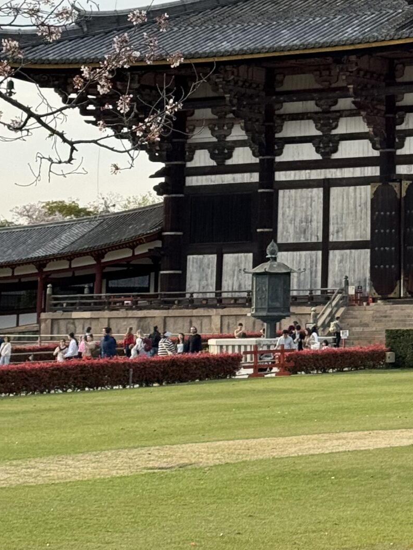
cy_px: -25
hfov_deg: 12.4
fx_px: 1860
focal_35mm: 117
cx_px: 502
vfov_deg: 16.4
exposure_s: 1/2179
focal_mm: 6.86
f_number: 1.78
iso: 64
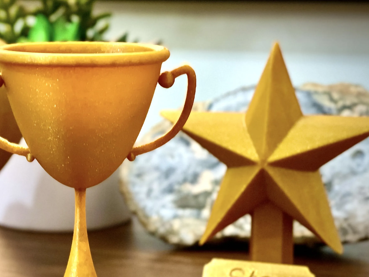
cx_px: 78
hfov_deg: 17.6
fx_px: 1183
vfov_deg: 13.3
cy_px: 230
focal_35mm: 111
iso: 400
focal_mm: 7.5
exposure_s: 1/17
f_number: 2.2
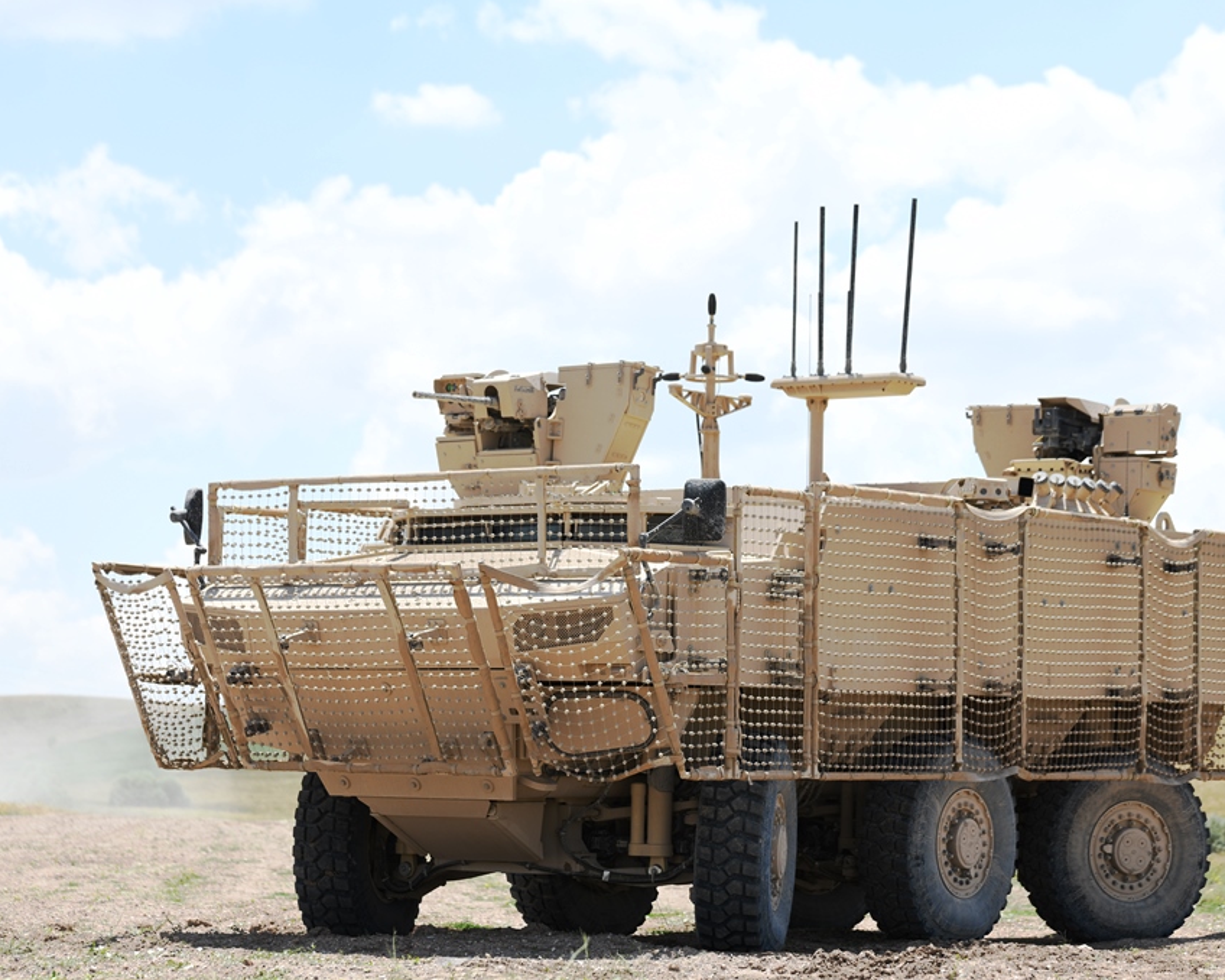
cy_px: 491
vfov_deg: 15.1
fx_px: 3697
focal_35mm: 102
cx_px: 633
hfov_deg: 18.8
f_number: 4.5
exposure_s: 1/640
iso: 100
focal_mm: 90
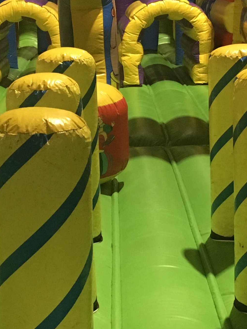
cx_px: 104
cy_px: 144
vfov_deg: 22.5
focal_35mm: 87
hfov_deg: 17.0
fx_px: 828
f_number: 2.2
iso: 200
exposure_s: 1/20
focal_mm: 4.15
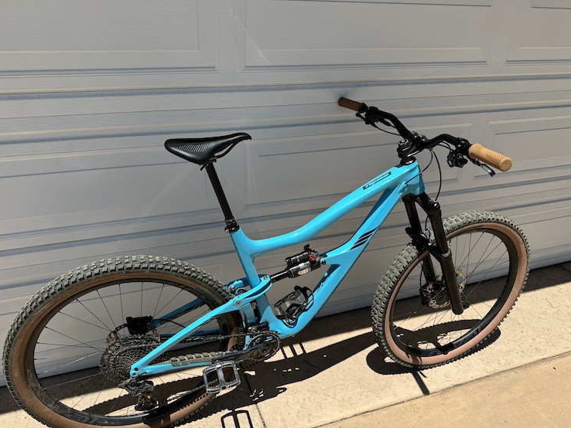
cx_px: 275
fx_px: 429
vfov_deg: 53.1
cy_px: 226
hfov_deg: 67.3
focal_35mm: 26
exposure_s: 1/4950
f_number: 1.78
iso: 80
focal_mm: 6.76
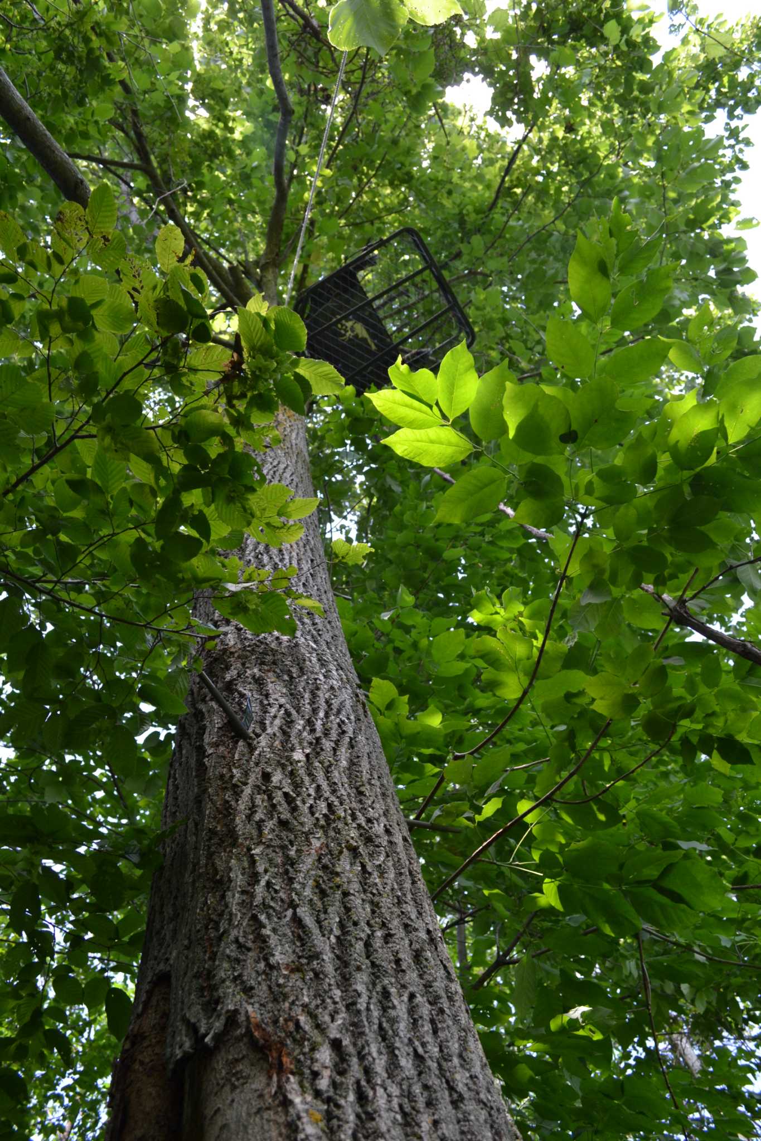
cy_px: 570
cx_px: 380
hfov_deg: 43.6
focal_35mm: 30
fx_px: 951
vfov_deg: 61.9
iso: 280
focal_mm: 20
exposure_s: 1/125
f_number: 5.6
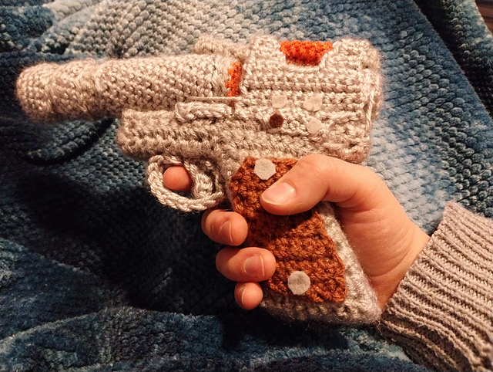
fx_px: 399
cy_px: 186
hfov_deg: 63.4
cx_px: 246
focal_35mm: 28
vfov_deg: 49.9
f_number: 1.8
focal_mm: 4.27
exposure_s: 1/15
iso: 3472
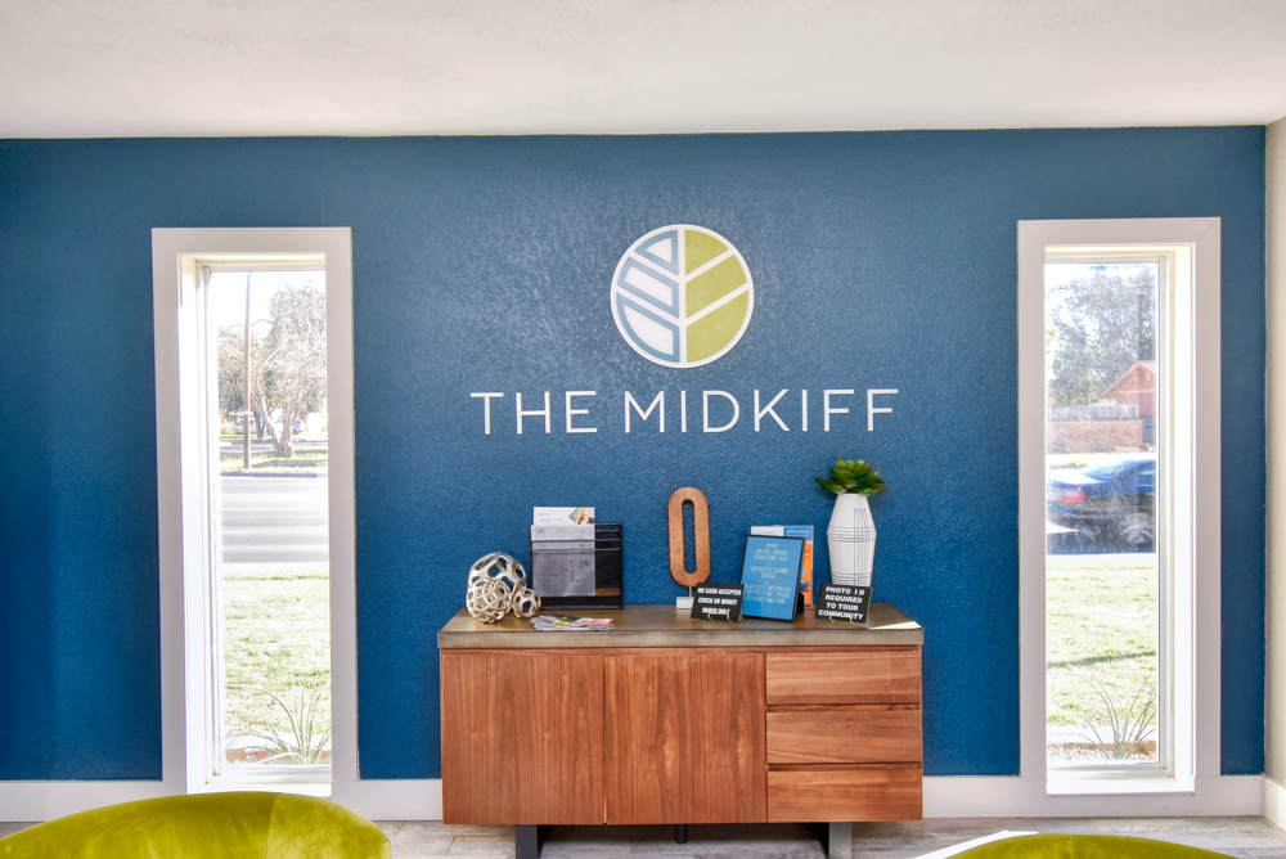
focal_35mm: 30
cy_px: 430
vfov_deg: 43.7
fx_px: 1072
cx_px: 643
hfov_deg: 61.9
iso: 200
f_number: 5.6
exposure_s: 1/60
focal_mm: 20
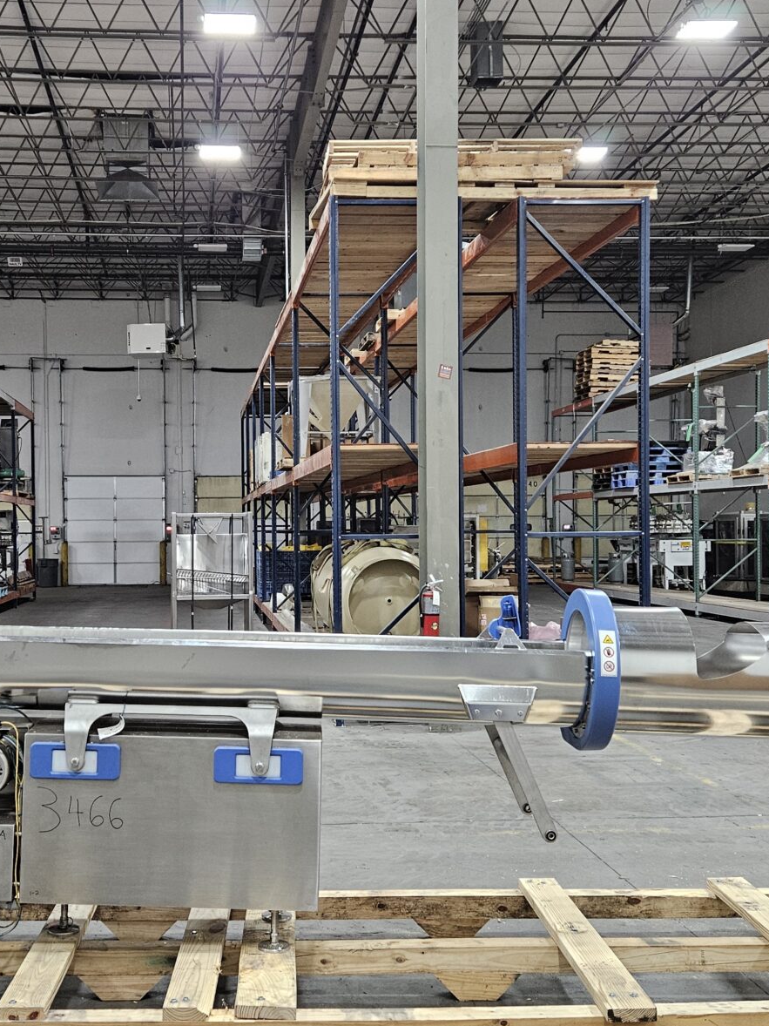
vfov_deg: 46.8
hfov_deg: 35.6
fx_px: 1185
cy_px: 551
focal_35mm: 40
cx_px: 266
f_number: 1.8
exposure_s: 1/120
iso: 320
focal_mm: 5.4
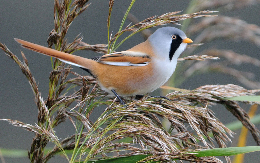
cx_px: 130
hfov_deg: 2.3
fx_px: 6498
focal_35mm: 917
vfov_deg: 1.4
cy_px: 80
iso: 400
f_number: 5.6
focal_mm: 600
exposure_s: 1/400
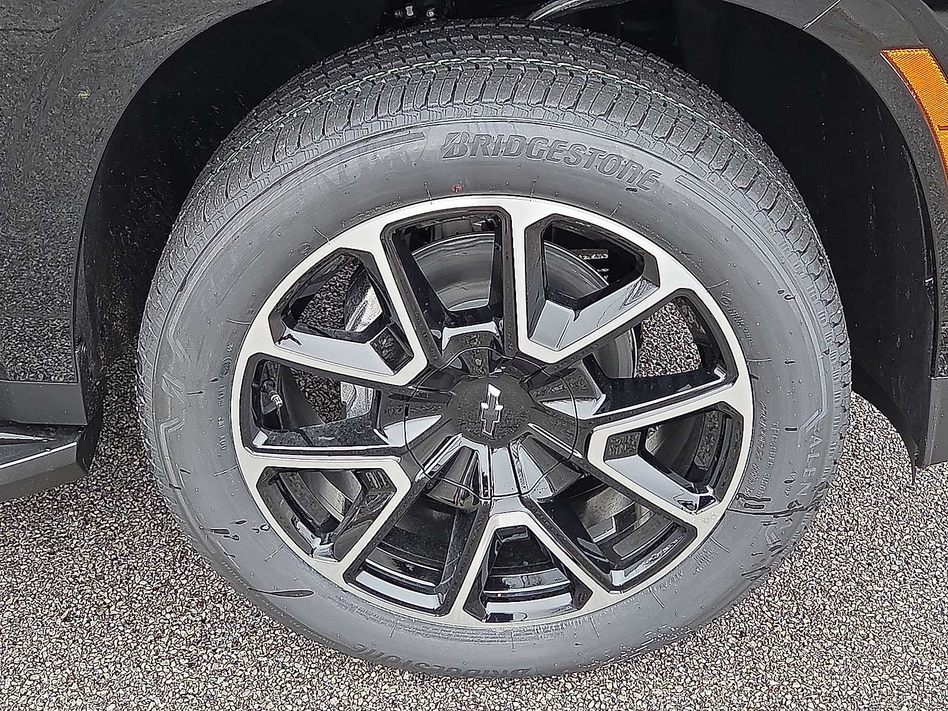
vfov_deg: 25.2
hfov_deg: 33.2
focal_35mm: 58
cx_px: 474
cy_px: 356
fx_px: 1588
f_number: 1.8
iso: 48
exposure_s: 1/59.2
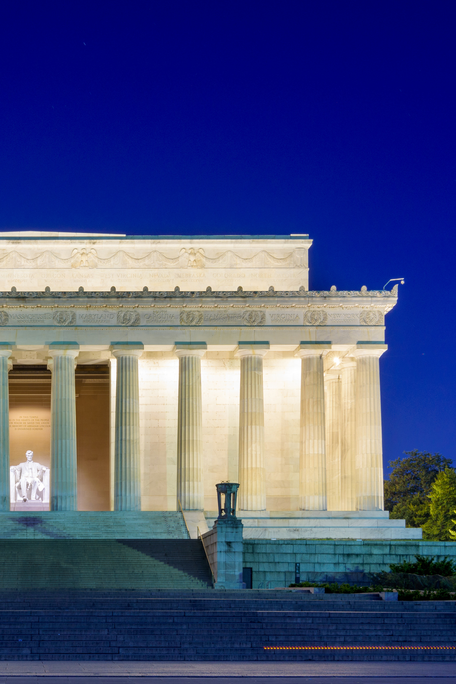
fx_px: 1102
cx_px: 40
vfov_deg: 34.5
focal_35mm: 58
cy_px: 344
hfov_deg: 22.8
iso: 160
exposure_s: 30
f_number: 16
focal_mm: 38
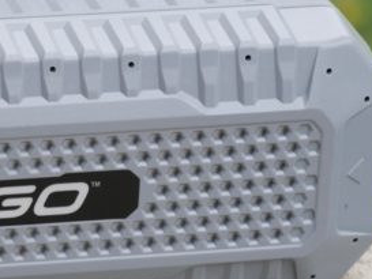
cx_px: 5
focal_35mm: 494
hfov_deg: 4.0
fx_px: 5311
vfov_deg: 3.0
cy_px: 225
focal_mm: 97
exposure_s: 1/250
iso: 640
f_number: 5.4
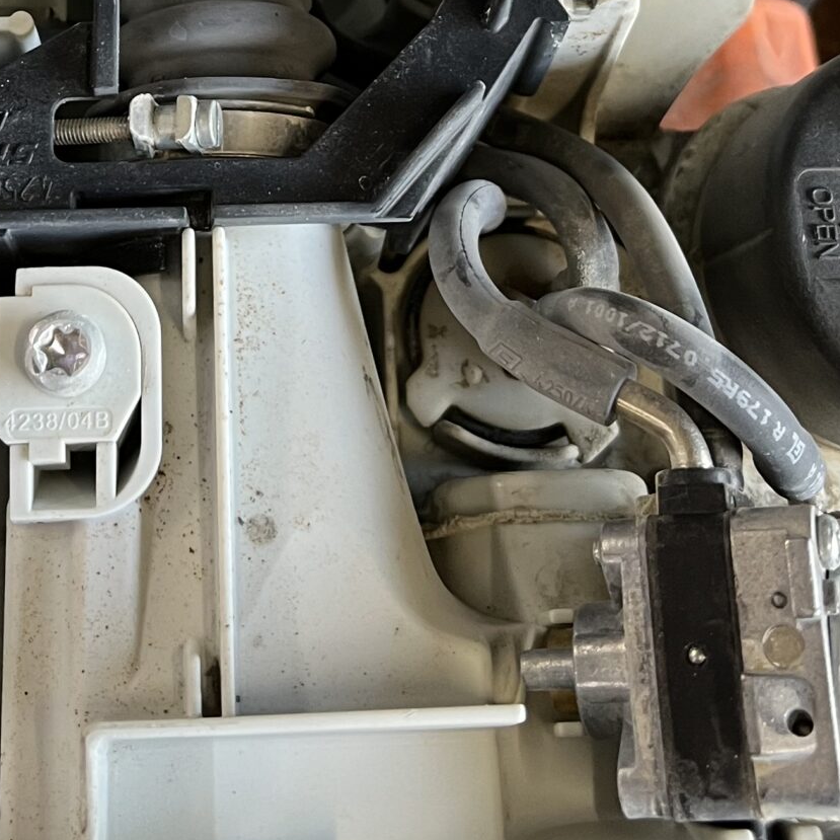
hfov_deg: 24.2
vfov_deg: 22.9
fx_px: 1949
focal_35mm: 71
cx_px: 293
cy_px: -75
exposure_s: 1/50
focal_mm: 5.1
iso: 125
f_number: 1.6
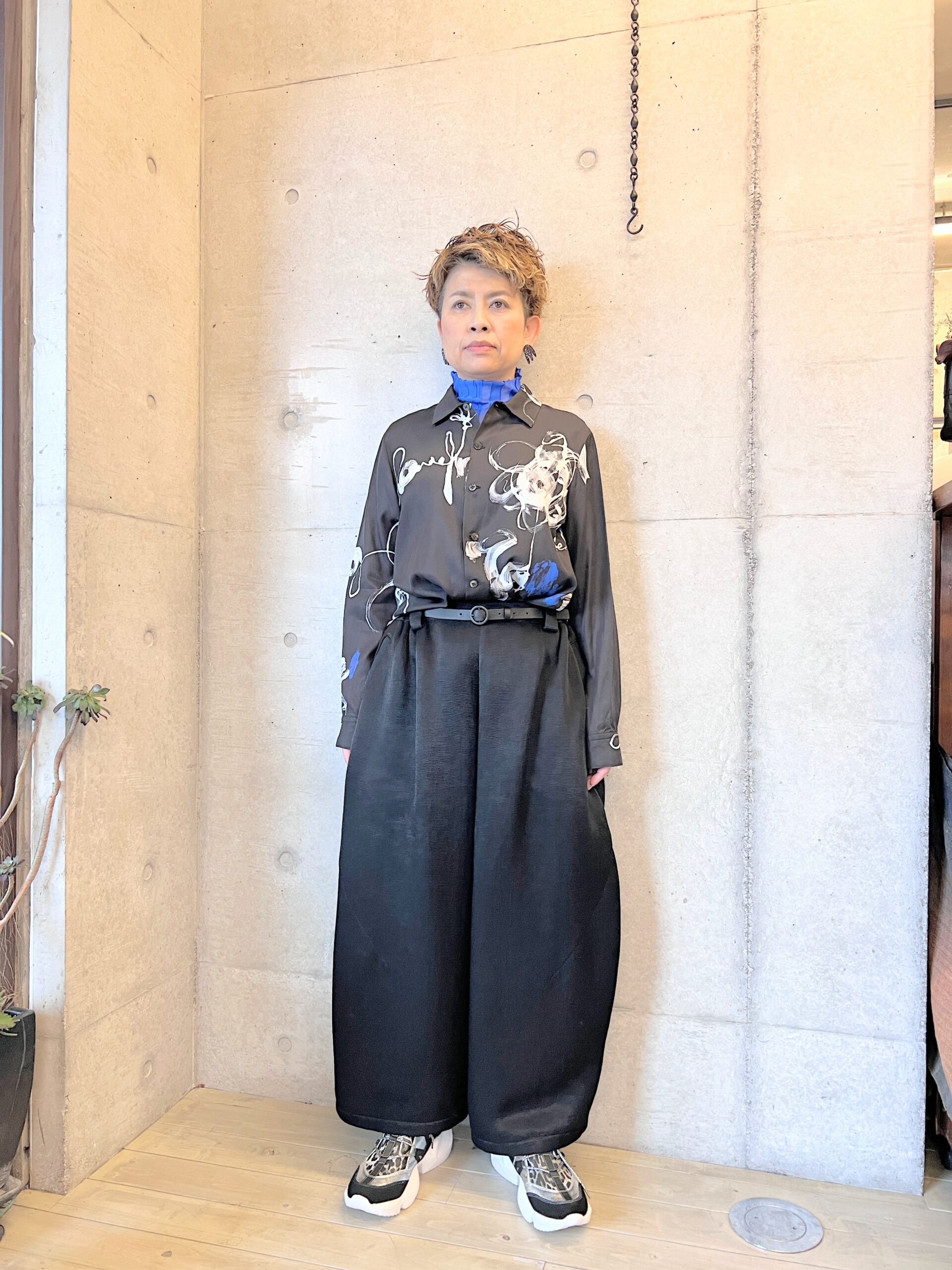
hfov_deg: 53.1
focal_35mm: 26
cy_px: 635
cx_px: 476
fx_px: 953
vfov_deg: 67.3
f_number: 1.5
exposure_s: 1/60
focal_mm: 5.7
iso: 100
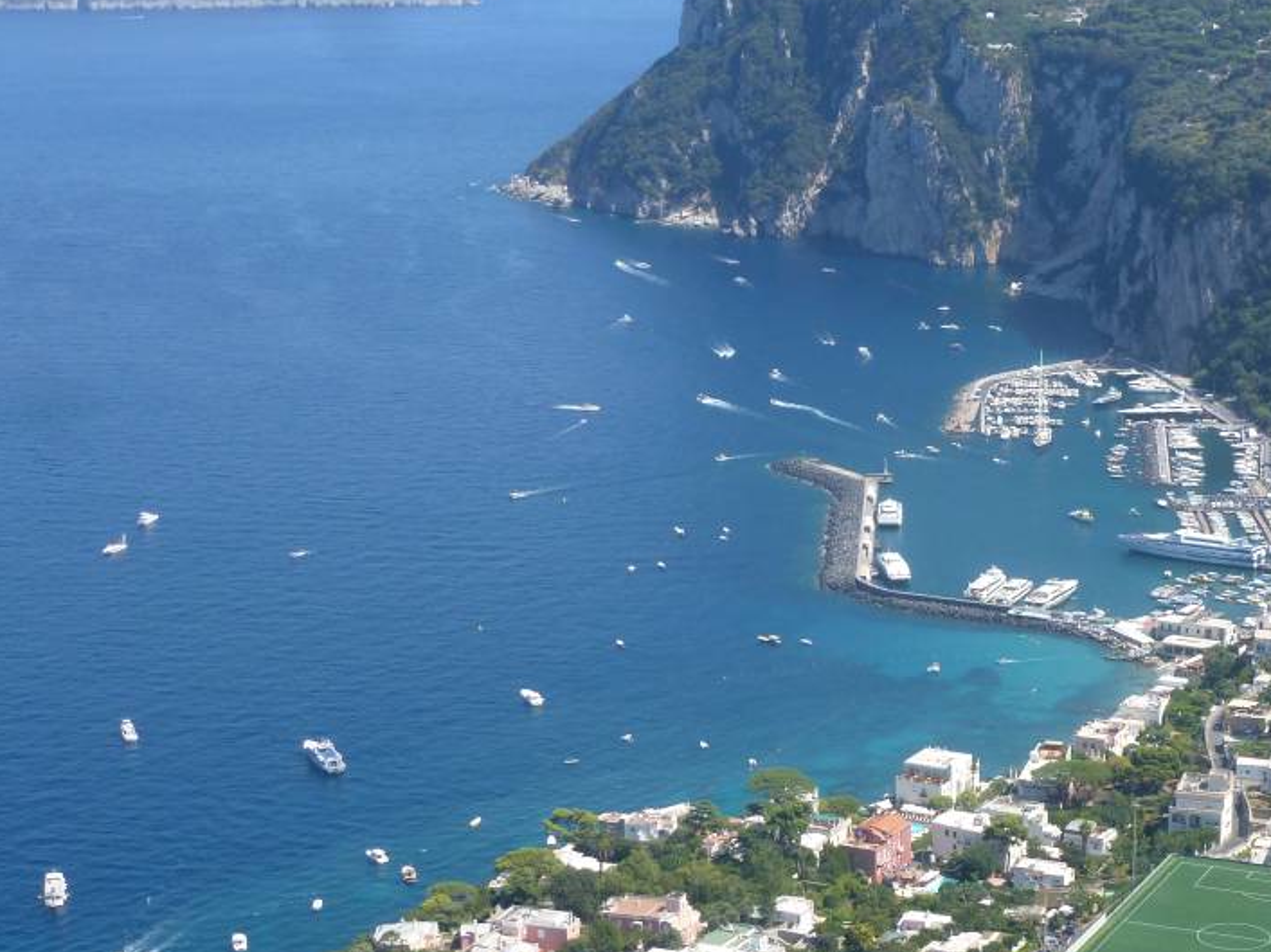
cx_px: 848
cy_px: 556
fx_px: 2753
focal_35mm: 75
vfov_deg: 19.6
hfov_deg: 25.9
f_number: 4.1
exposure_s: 1/640
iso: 100
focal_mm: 8.7
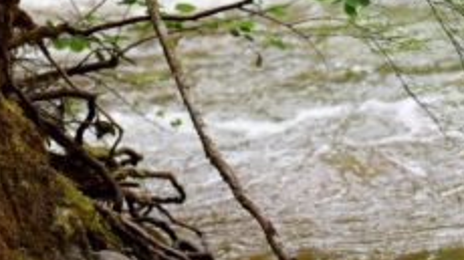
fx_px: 3012
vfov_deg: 4.9
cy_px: -236
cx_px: 702
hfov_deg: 8.6
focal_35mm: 245
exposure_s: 1/400
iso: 640
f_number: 4.5
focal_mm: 70
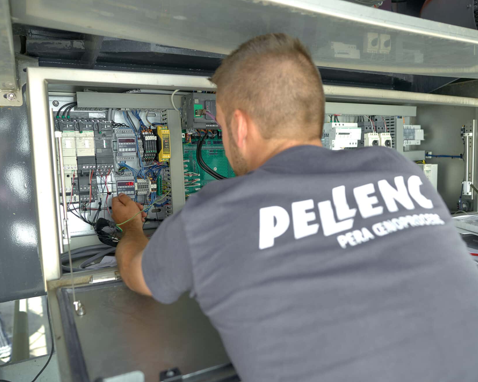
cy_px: 197
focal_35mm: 28
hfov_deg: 62.2
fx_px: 396
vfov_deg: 51.5
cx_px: 252
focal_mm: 24
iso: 320
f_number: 3.5
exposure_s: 1/400
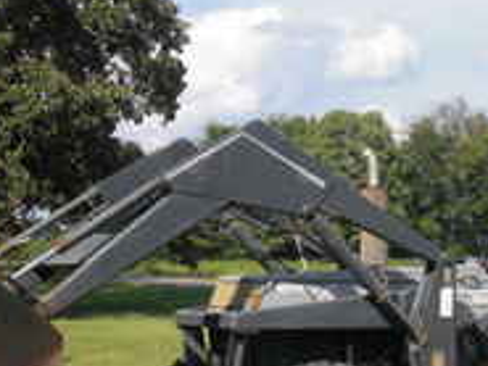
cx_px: 293
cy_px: 263
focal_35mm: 95
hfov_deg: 20.6
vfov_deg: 15.5
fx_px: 1340
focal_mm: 8.44
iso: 64
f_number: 6.4
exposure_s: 1/320
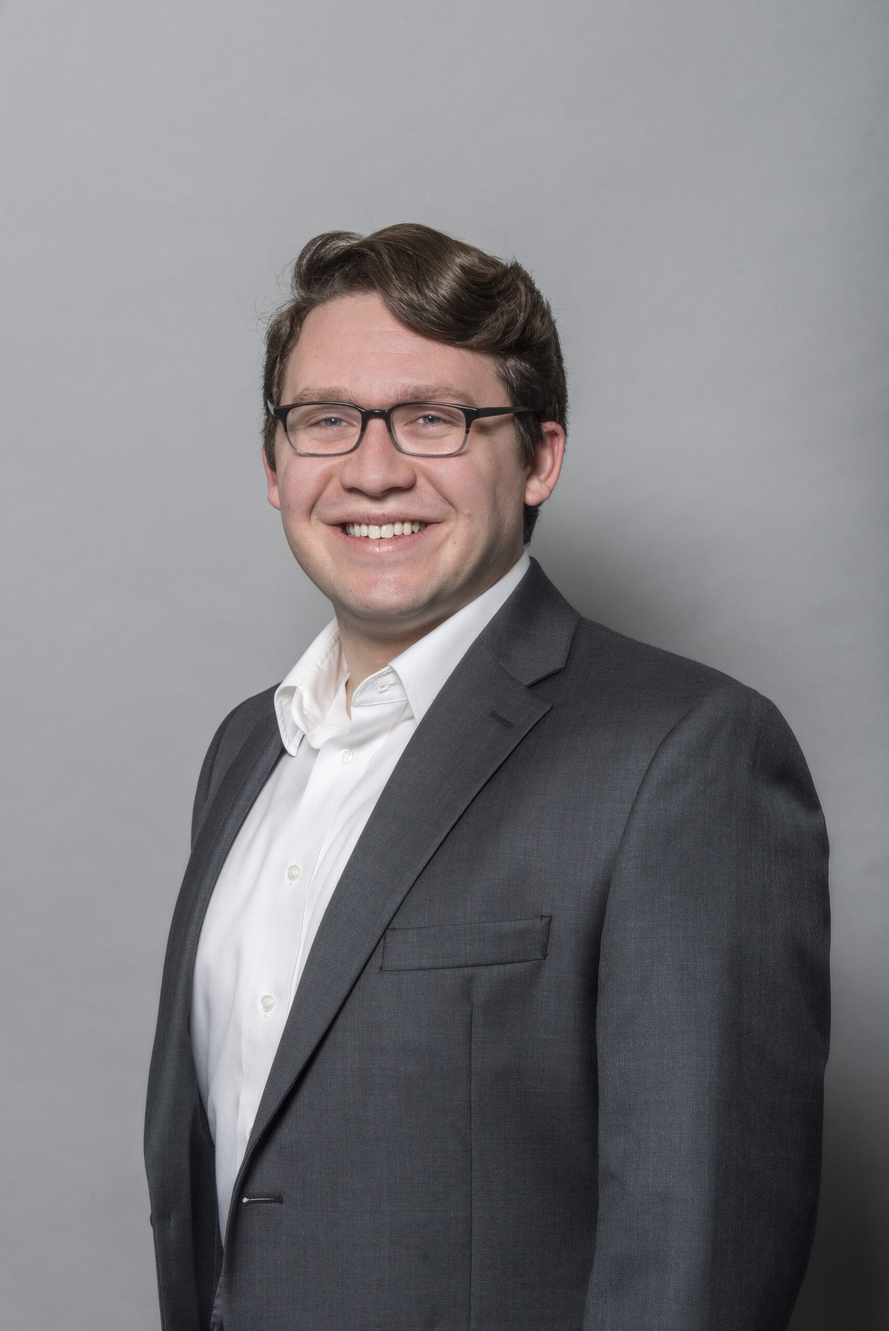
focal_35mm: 105
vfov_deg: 19.4
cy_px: 666
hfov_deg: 13.1
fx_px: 3885
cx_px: 444
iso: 160
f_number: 9
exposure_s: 1/250
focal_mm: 105
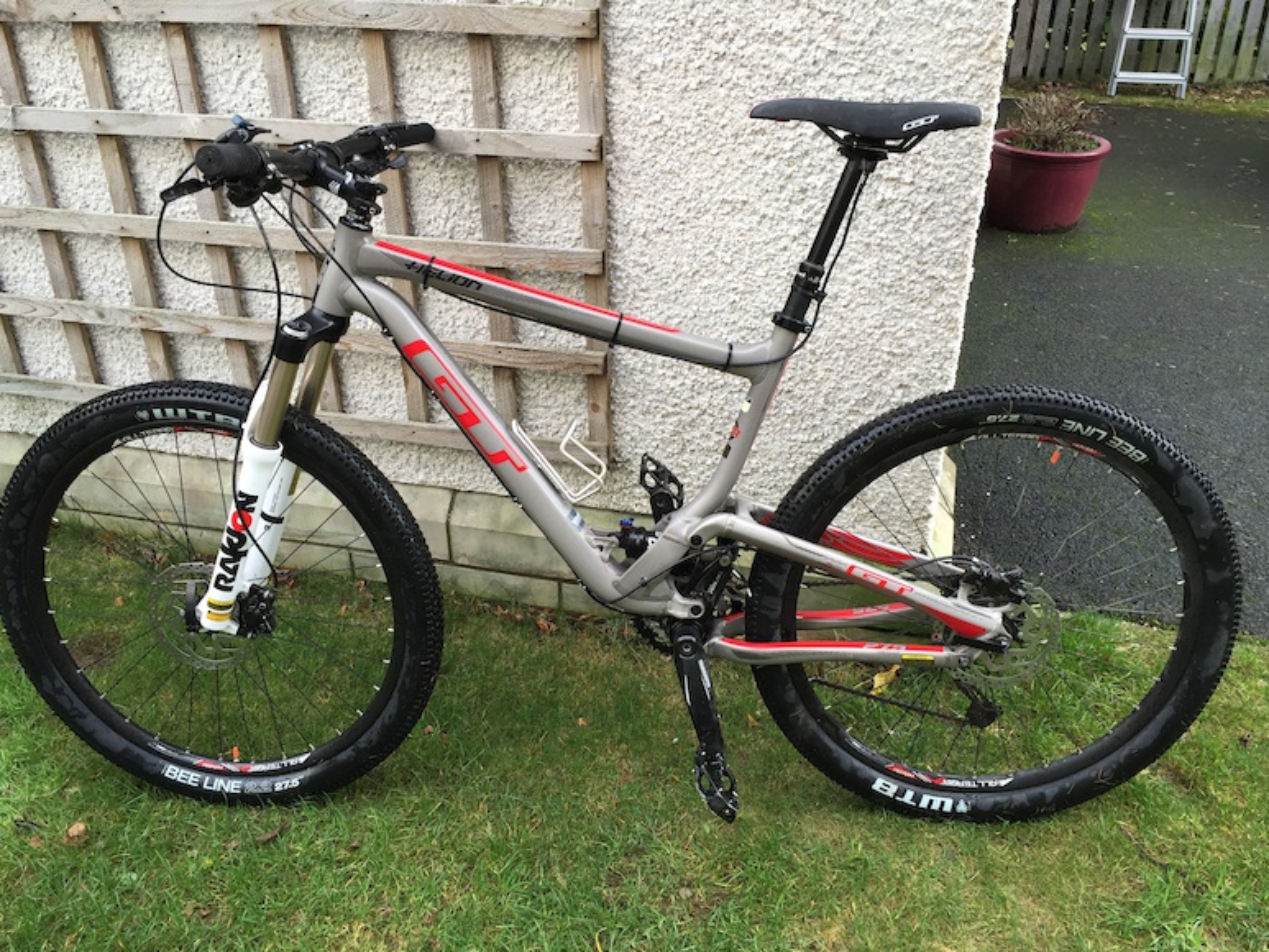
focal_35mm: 30
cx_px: 625
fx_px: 1100
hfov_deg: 60.0
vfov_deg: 46.8
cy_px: 491
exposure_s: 1/100
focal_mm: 4.15
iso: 50
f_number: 2.2
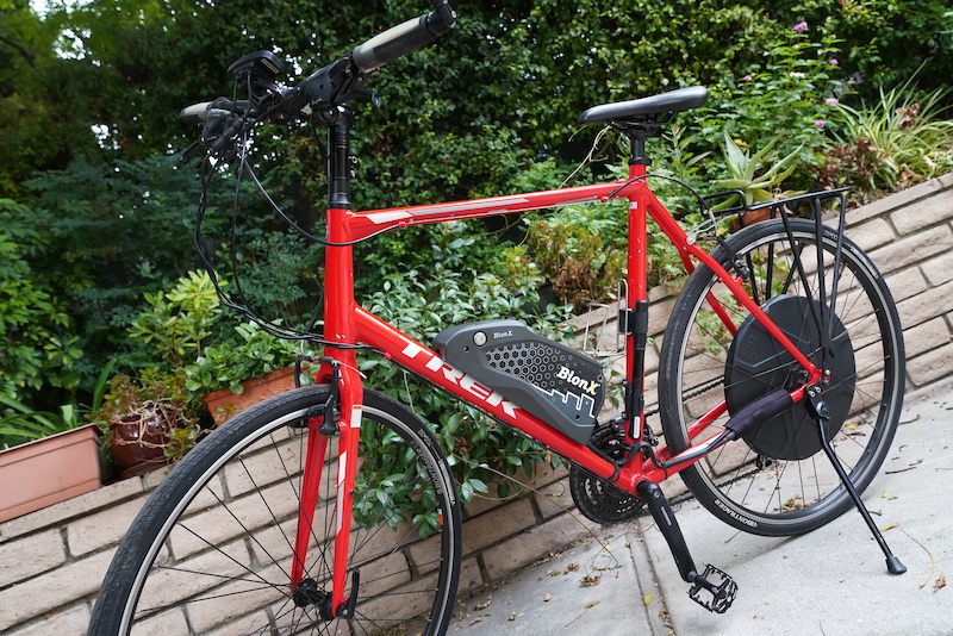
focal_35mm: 25
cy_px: 318
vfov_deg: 51.3
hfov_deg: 71.5
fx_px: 662
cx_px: 476
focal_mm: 25
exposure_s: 1/80
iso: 640
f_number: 4.5
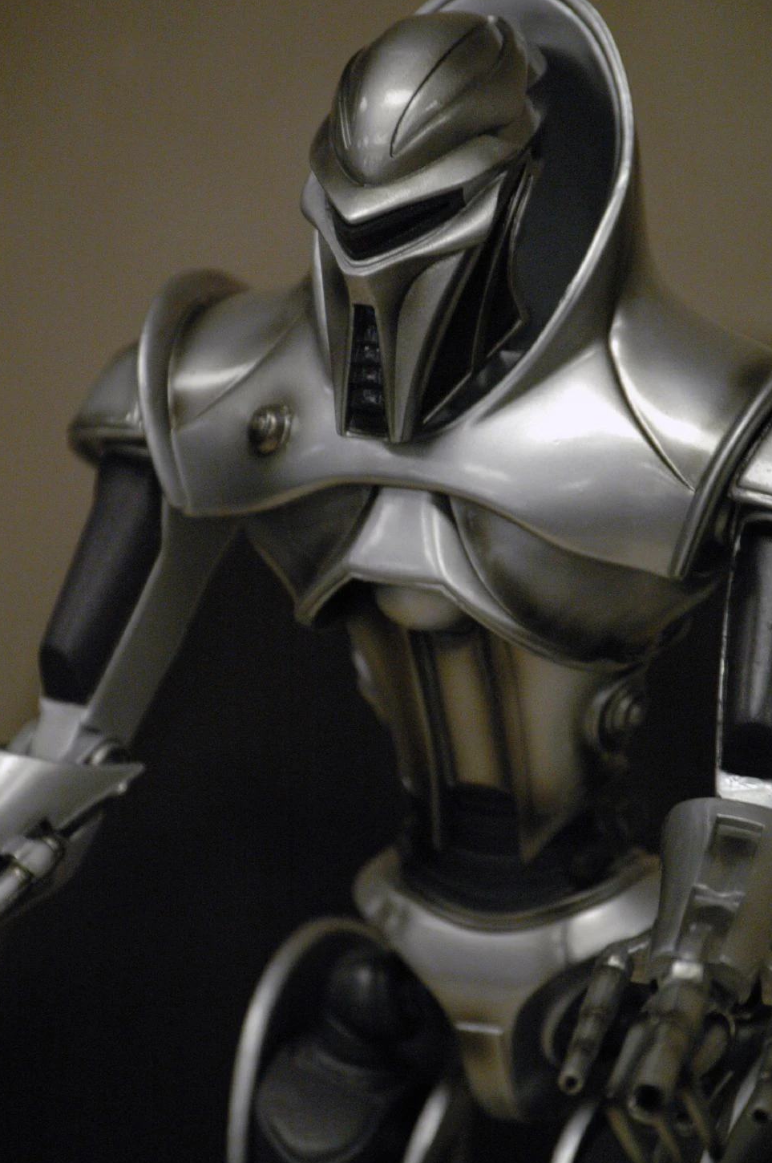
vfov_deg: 8.0
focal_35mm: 257
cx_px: 417
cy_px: 583
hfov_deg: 5.3
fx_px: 8274
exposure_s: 1/80
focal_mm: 155
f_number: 5.6
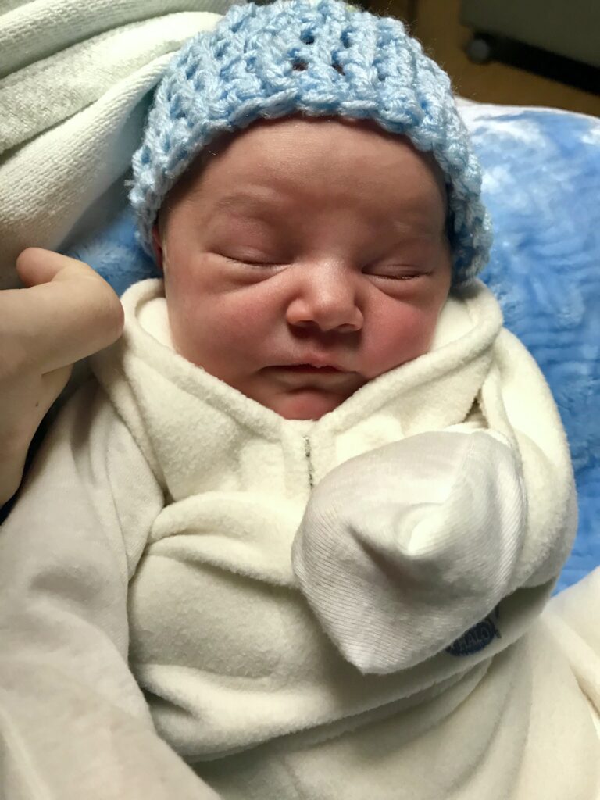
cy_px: 400
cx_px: 300
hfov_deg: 49.7
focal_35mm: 28
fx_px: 647
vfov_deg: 63.4
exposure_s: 1/30
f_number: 1.8
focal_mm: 3.99
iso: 40
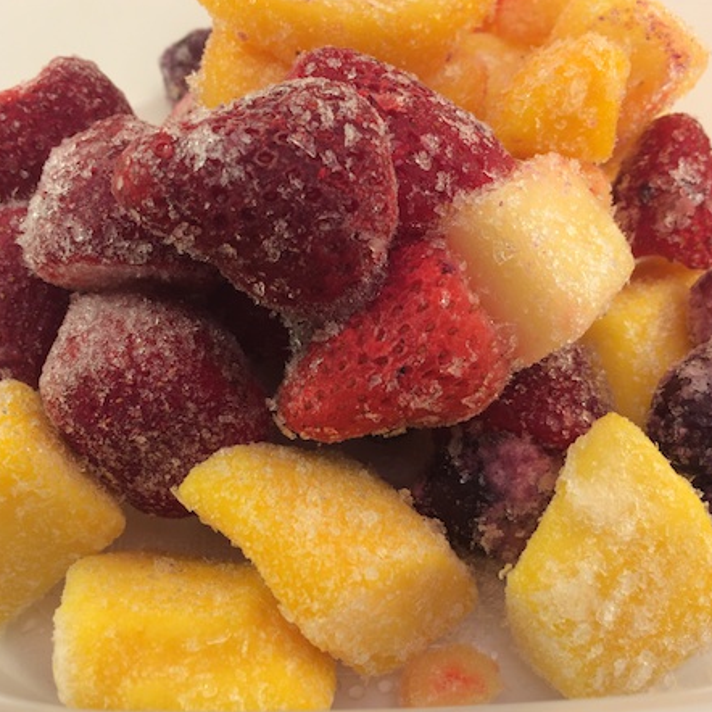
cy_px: 356
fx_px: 838
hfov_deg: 46.0
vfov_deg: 46.0
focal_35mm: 36
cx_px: 343
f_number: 2.2
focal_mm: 4.12
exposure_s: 1/60
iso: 32
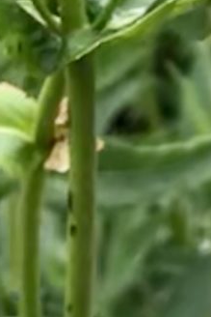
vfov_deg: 8.3
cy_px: -471
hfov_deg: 5.9
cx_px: 426
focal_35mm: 227
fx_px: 1993
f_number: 1.8
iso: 20
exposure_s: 1/289
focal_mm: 4
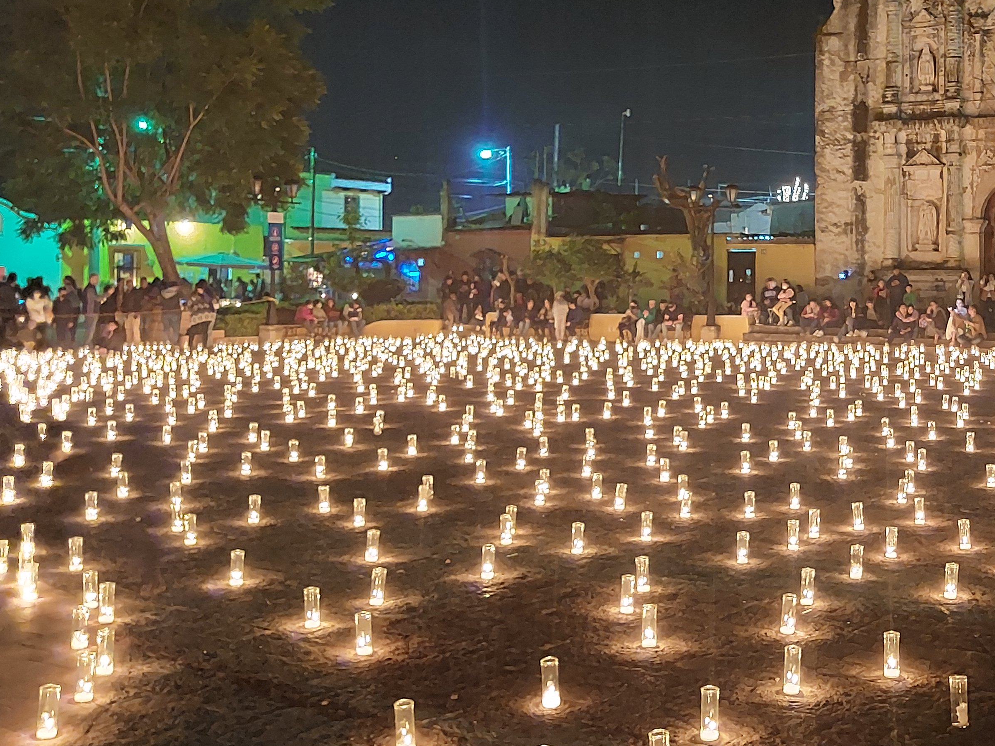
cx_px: 741
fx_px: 1207
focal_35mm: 42
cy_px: 248
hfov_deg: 43.4
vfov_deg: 34.0
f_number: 1.8
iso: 1000
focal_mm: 5.23
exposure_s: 1/7.69
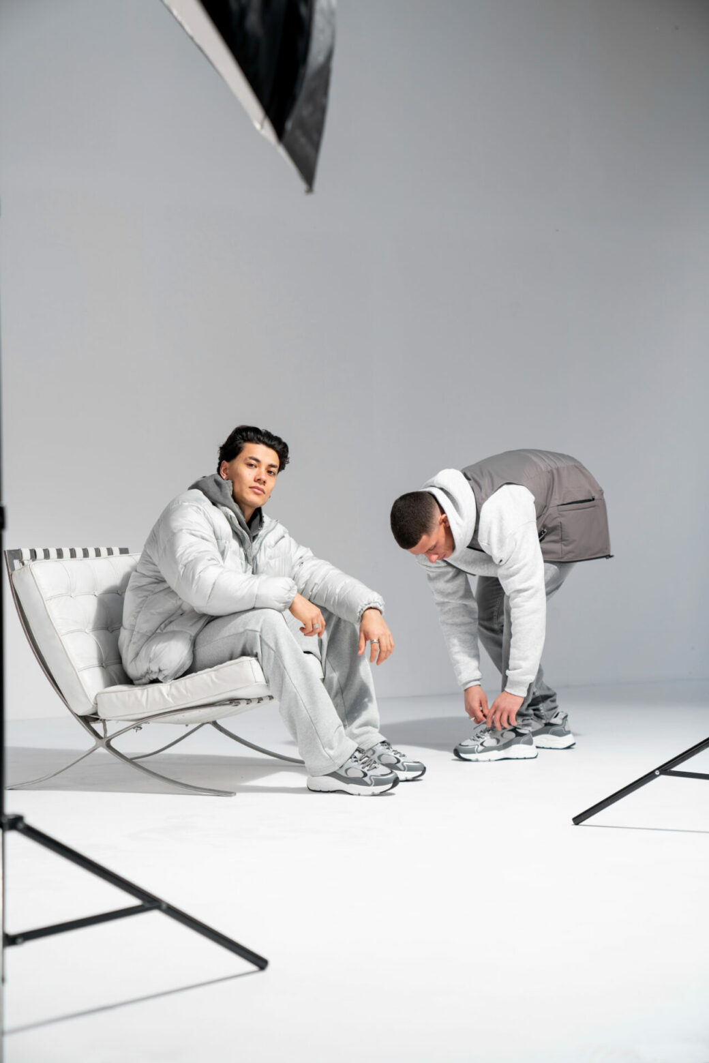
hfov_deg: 21.6
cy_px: 532
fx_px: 1860
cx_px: 354
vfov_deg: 31.9
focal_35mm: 63
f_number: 3.2
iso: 125
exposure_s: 1/200
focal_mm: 63
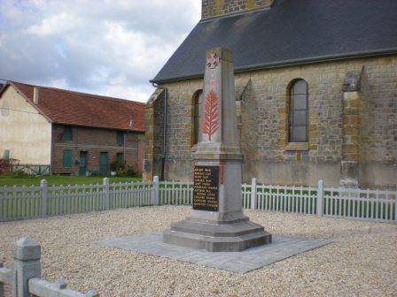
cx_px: 198
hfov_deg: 49.0
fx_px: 436
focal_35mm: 38
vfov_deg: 37.7
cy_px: 148
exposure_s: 1/324
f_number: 4.6
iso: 64
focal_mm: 6.3
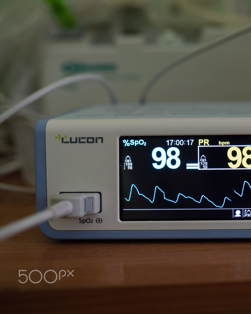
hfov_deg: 28.7
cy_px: 157
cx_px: 239
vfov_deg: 37.3
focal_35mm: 50
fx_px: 464
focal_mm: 35
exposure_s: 1/125
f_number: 2
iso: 640
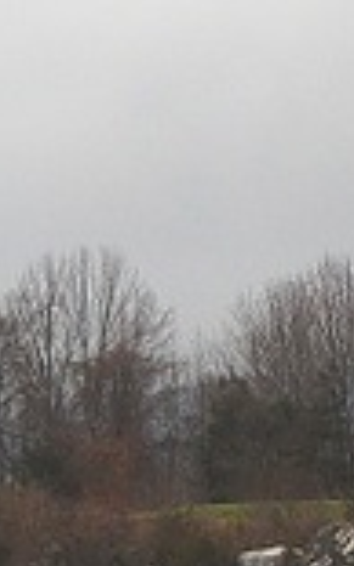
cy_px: 542
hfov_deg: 4.1
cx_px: 336
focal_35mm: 322
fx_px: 4966
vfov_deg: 6.5
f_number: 4.1
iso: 80
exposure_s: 1/125
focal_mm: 11
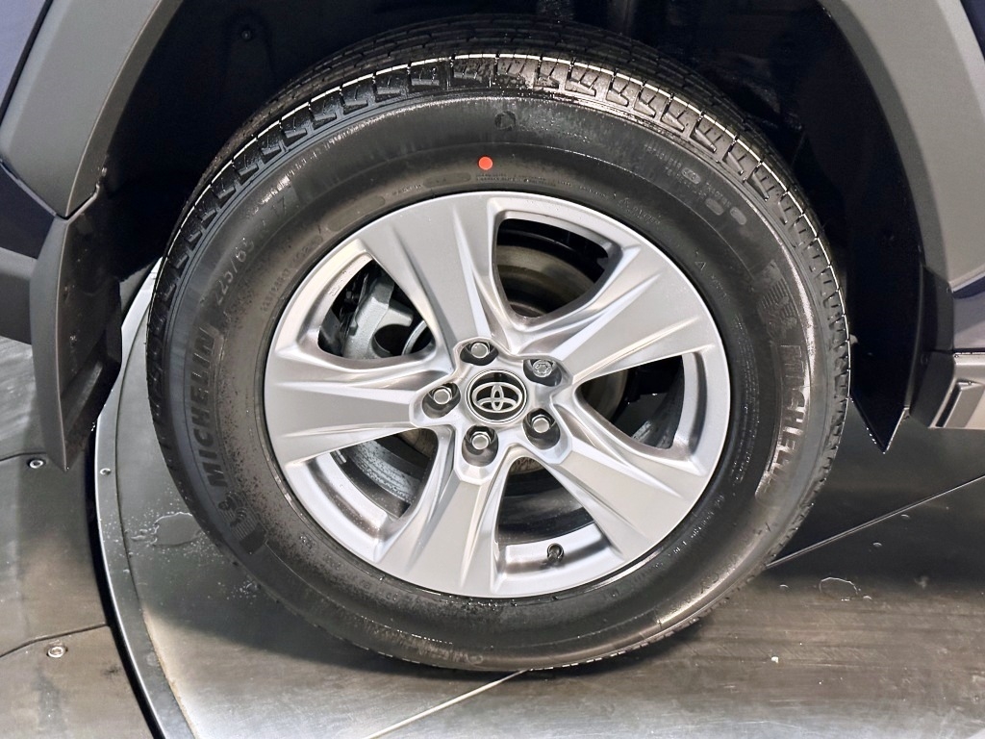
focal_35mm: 48
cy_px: 370
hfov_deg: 39.7
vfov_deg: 30.3
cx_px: 492
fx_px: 1366
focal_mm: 6.86
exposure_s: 1/30
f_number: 1.78
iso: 500
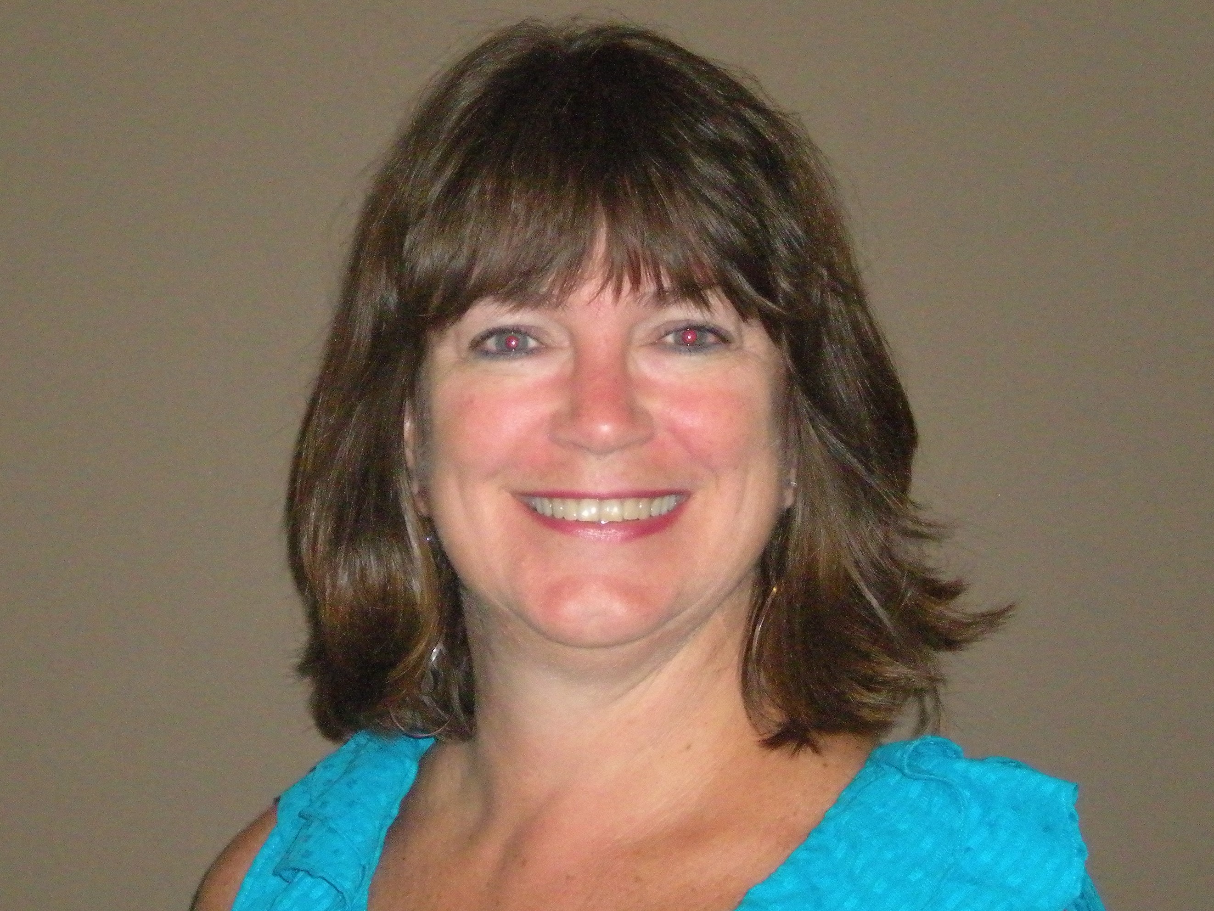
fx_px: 3999
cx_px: 607
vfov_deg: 13.0
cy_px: 456
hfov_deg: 17.3
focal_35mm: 114
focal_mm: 18.9
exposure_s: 1/125
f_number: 5.9
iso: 800
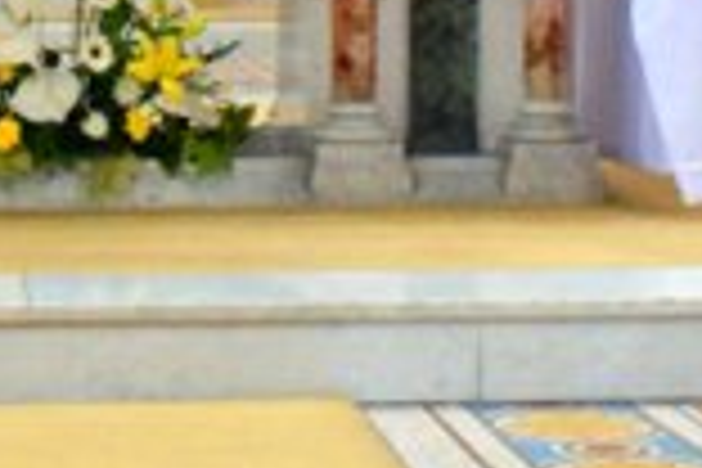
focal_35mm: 111
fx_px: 2164
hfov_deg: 18.0
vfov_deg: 12.1
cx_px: 27
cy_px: -68
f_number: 4.5
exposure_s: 1/160
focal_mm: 24
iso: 2500
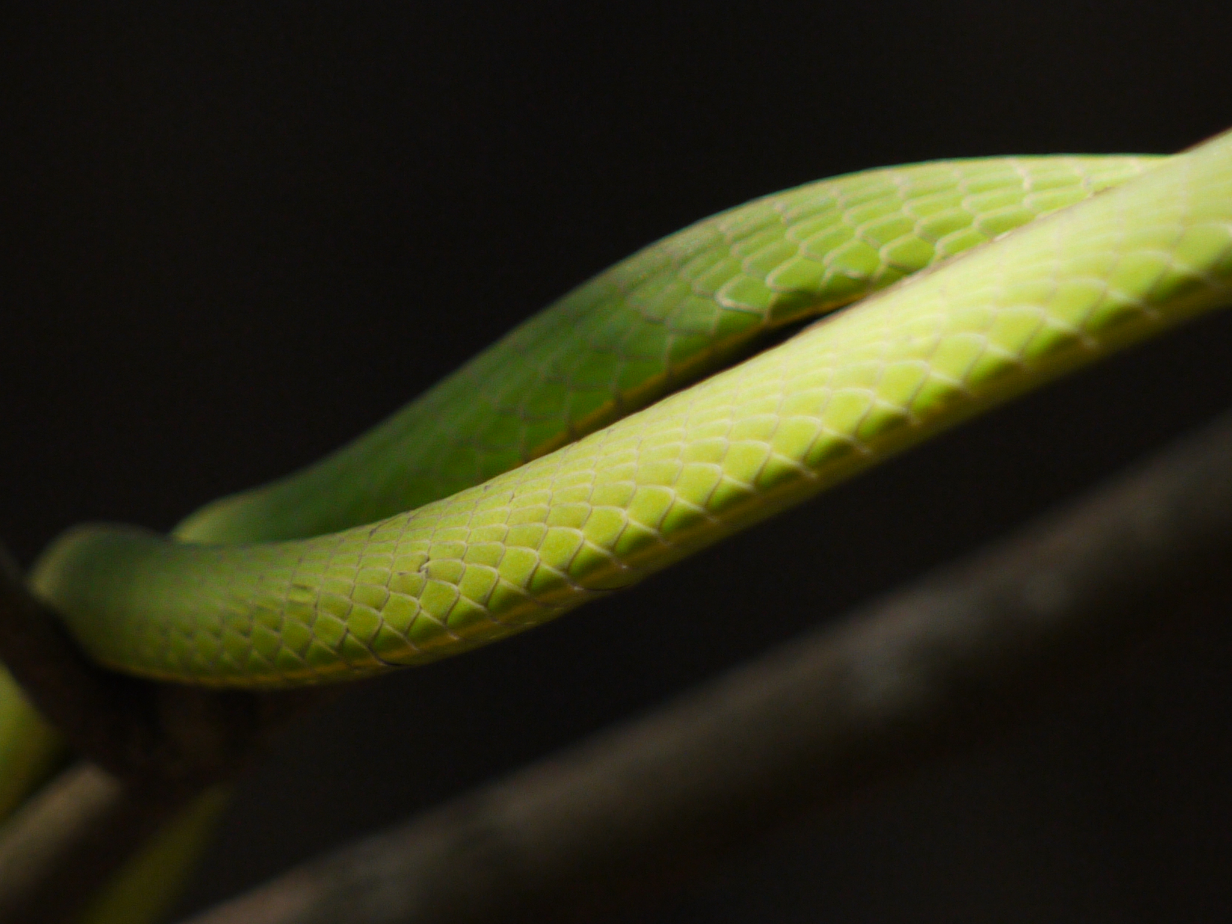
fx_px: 28188
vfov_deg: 1.9
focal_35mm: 792
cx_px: 616
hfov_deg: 2.5
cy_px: 462
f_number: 5.6
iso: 400
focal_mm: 200
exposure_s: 1/250
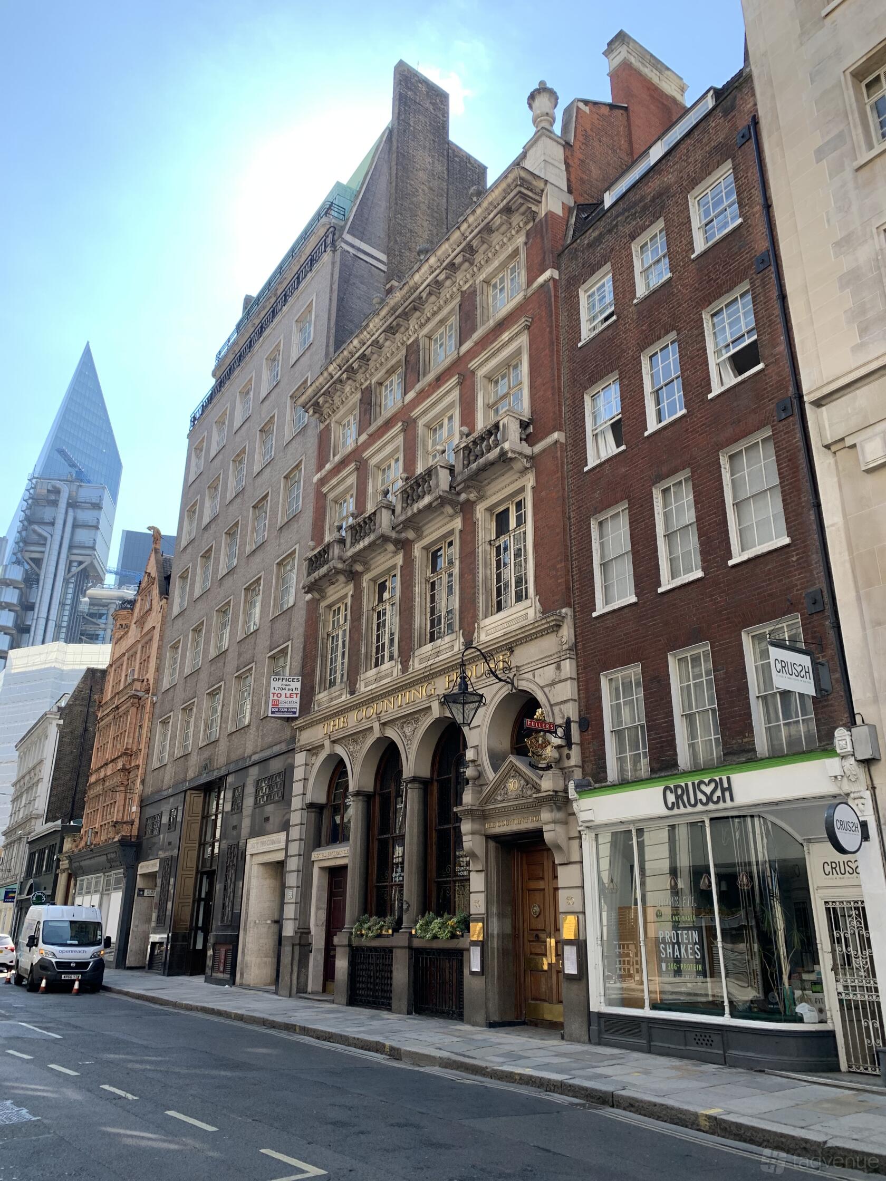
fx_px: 887
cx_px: 443
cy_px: 590
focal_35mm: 26
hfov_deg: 53.1
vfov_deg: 67.3
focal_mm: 4.25
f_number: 1.8
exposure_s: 1/683
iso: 25
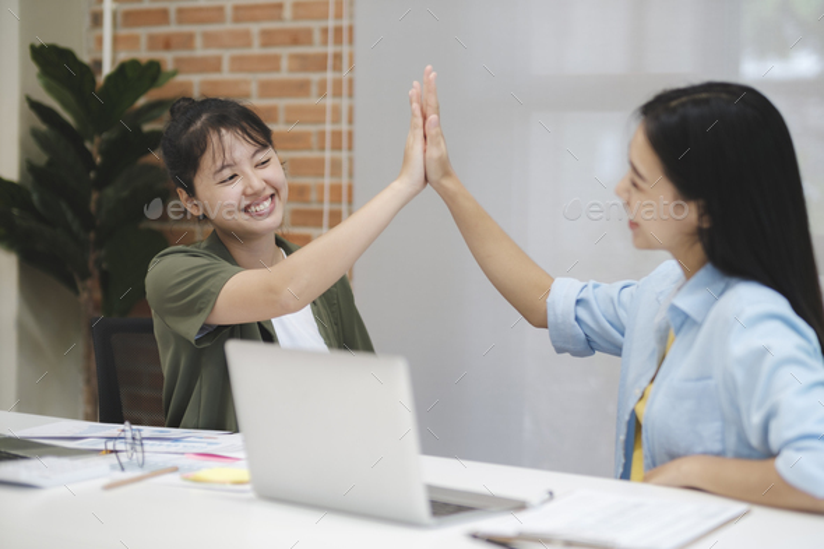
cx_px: 412
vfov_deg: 18.2
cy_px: 274
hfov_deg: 27.0
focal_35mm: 75
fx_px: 1716
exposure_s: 1/125
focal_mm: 50
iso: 250
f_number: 1.4
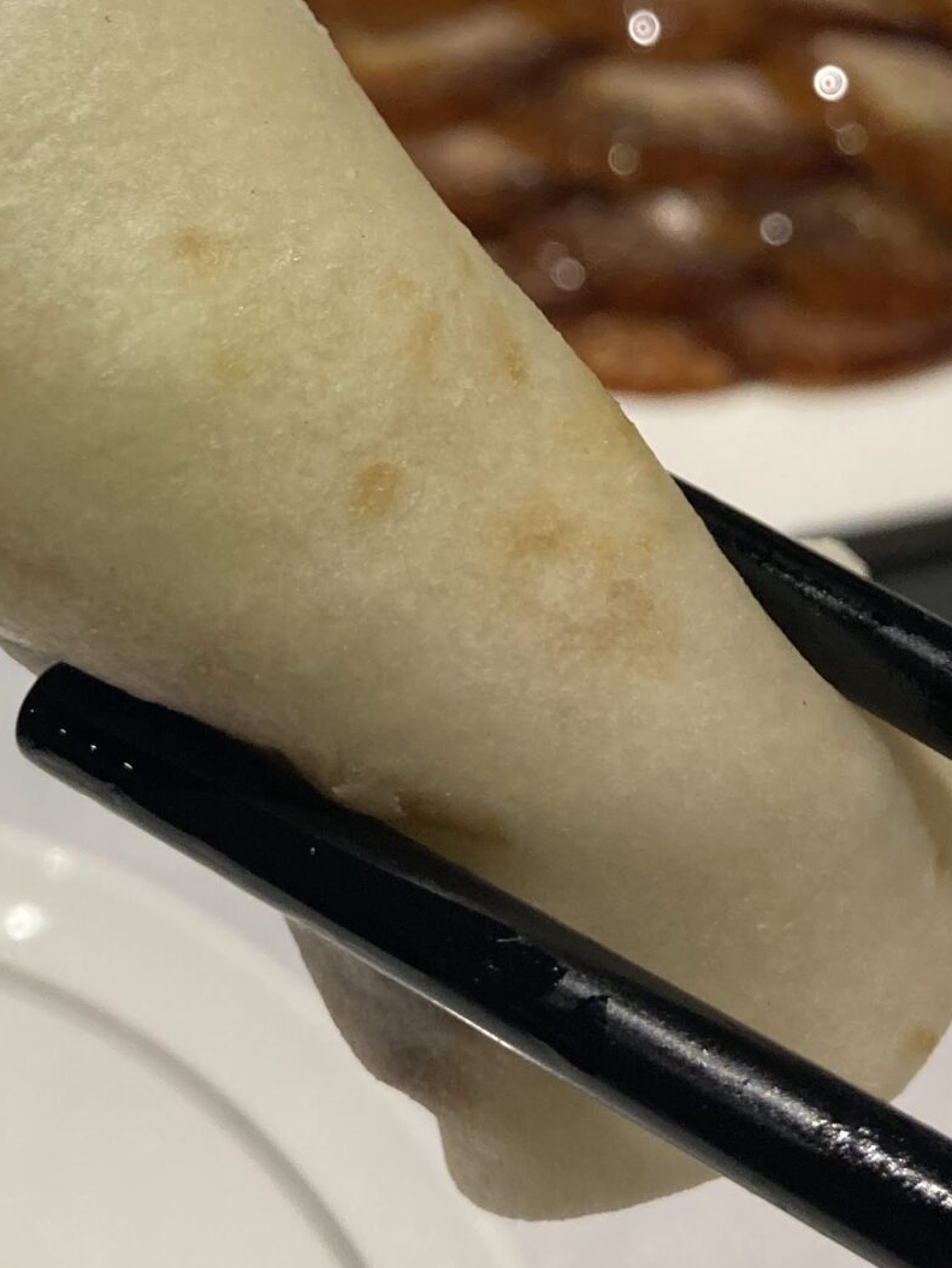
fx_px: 2492
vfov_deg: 27.6
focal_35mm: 68
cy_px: 144
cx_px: 368
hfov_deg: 21.6
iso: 80
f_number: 1.8
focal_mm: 3.99
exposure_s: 1/50
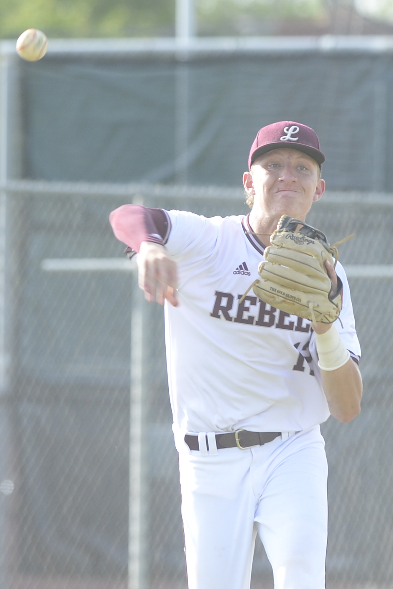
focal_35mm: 300
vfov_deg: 6.9
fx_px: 4913
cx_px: 196
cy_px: 294
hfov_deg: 4.6
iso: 400
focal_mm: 300
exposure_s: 1/800
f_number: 4.5
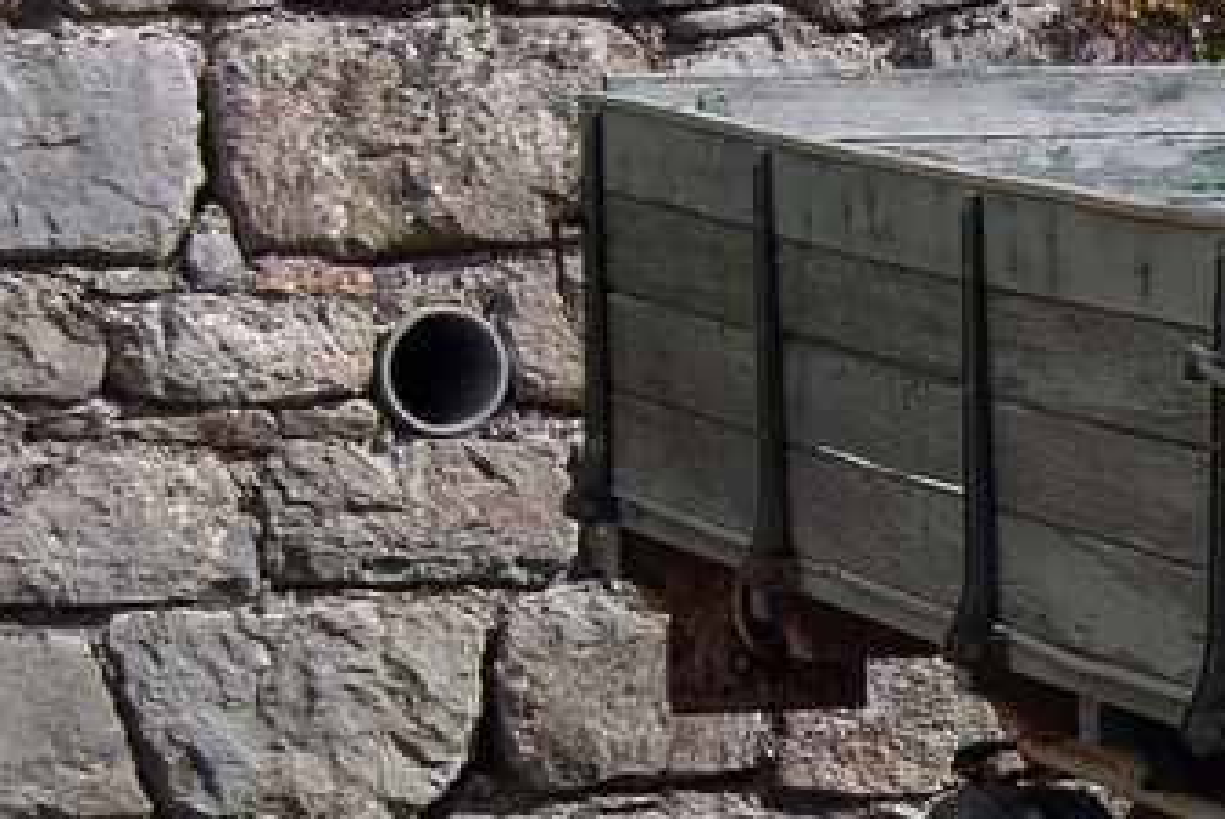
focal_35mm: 397
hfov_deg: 5.1
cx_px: 2620
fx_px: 13534
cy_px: 512
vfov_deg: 3.5
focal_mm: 55
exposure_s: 1/320
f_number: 9
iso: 100
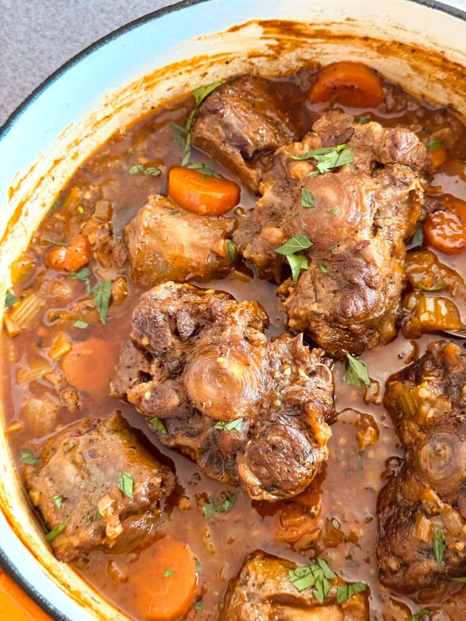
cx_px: 233
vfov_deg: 39.7
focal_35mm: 48
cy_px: 310
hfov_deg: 30.3
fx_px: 862
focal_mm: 6.86
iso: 250
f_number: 1.78
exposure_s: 1/44
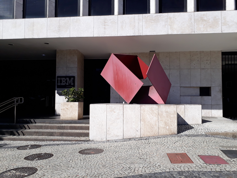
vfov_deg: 51.4
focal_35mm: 27
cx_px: 118
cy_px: 89
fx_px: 185
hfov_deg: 65.3
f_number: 1.9
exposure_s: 1/1916
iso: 40
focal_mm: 3.6
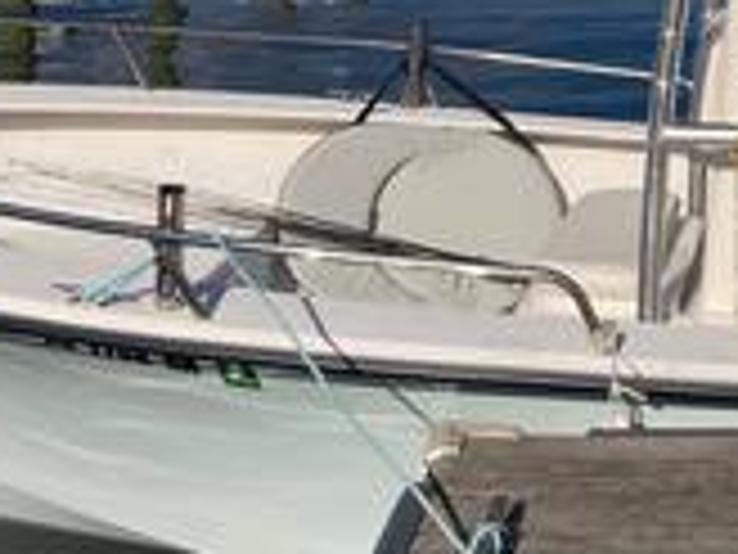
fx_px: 2324
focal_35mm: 109
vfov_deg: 13.3
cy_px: -95
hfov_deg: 17.0
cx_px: 945
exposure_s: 1/4049
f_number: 1.8
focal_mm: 3.99
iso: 20
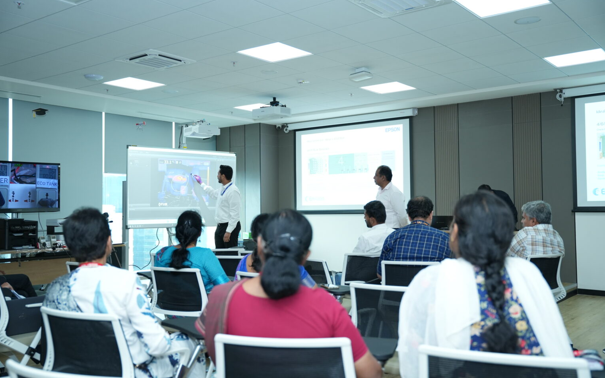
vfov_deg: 35.3
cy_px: 186
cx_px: 304
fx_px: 594
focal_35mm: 36
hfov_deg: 54.0
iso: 1000
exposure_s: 1/200
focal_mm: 35
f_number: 2.8
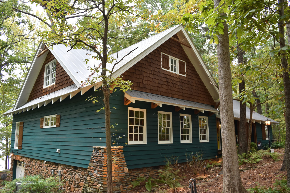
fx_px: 217
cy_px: 96
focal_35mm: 27
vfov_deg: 47.9
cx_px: 145
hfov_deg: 67.4
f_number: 5
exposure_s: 1/15
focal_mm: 18
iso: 320
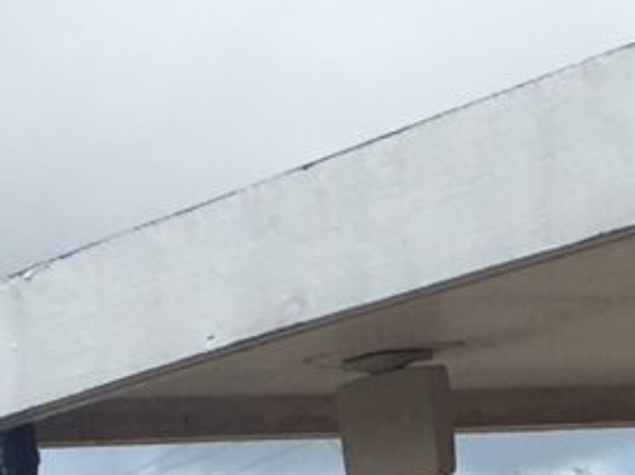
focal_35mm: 220
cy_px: 1369
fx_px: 4032
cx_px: 602
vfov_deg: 6.3
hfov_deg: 9.0
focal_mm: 4.15
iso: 32
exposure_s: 1/2639
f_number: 2.2
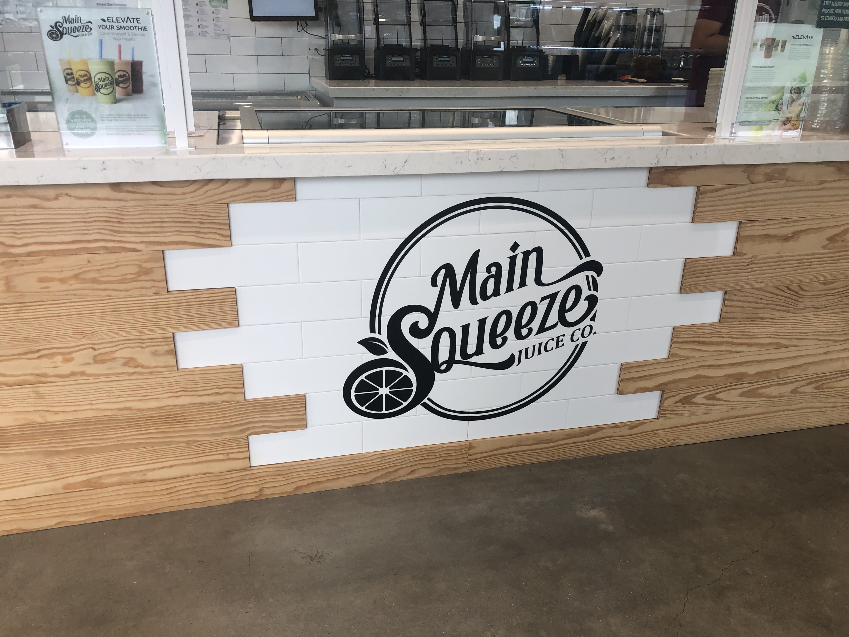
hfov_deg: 63.4
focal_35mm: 28
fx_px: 687
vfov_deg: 49.7
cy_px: 318
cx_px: 424
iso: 40
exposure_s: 1/120
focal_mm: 3.99
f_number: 1.8
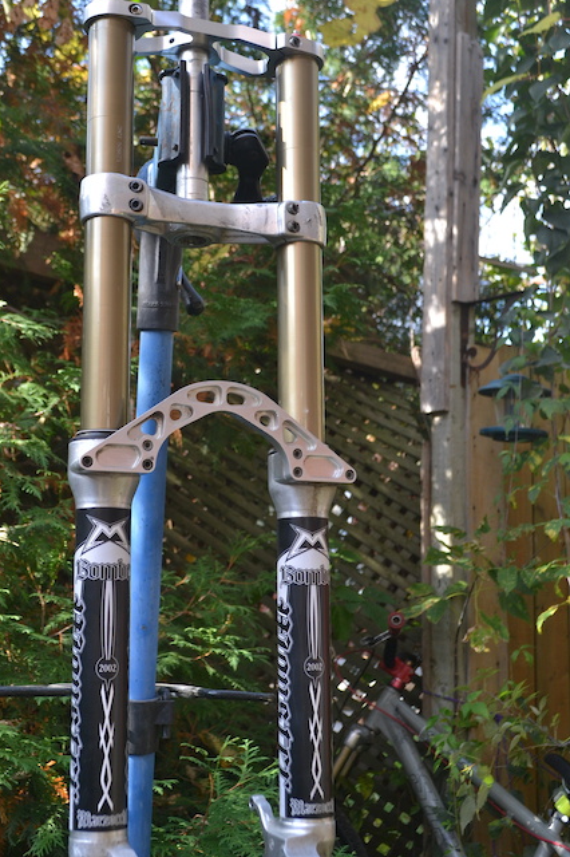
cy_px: 410
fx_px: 1070
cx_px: 223
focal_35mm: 45
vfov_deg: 43.6
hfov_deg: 29.7
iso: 180
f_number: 5.6
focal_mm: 24
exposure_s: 1/125
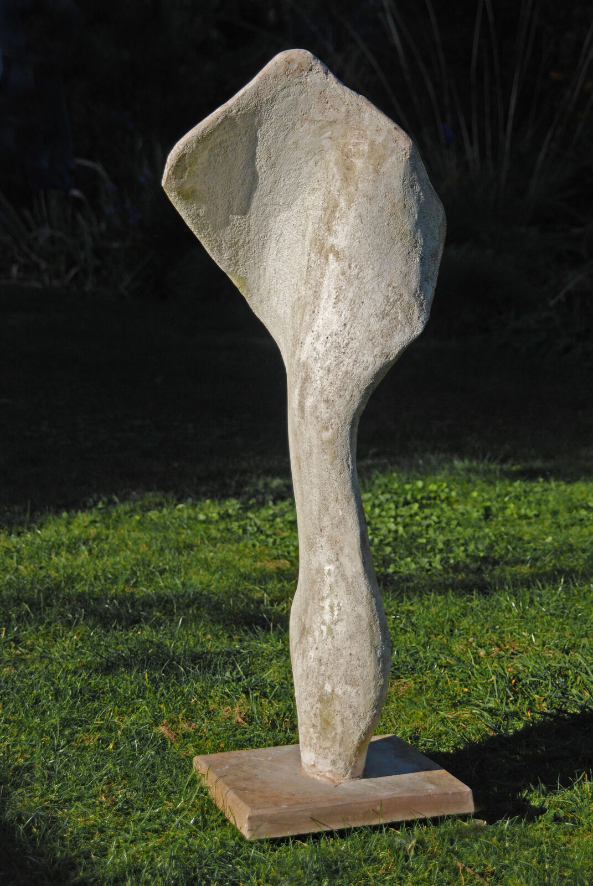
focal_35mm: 82
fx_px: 2033
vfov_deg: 24.6
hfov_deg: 16.6
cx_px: 296
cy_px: 443
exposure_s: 1/1250
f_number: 5.6
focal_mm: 55
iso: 200
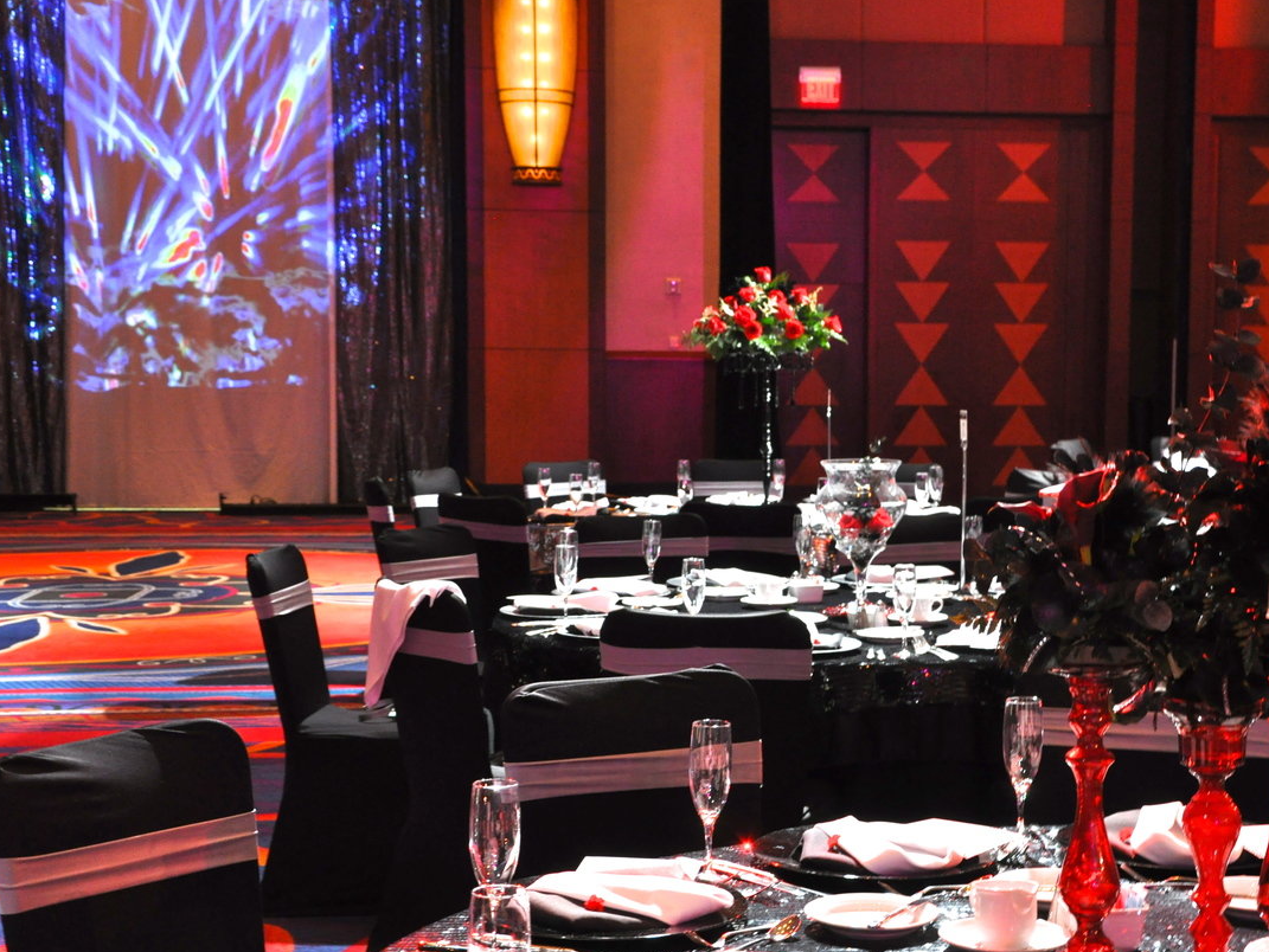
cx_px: 819
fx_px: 2347
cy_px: 534
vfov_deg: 22.9
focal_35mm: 64
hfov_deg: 30.1
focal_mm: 34
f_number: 7.1
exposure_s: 1/10
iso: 1000
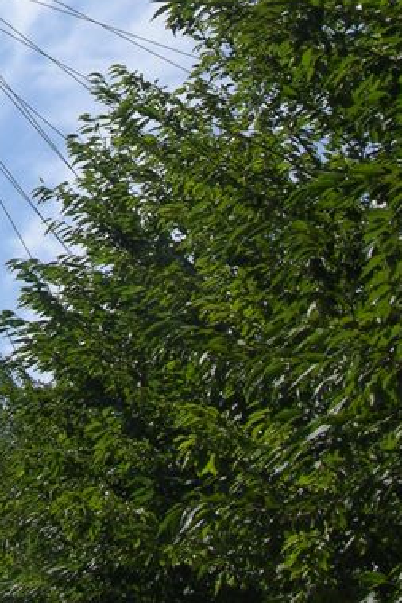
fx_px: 1606
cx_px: -180
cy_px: -91
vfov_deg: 20.1
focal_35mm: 96
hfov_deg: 13.5
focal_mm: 8.9
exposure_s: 1/262
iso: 50
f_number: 7.1
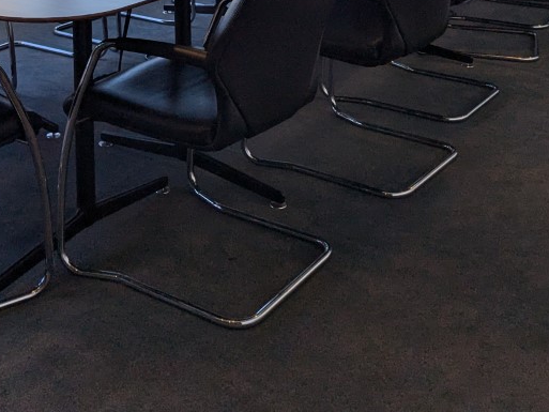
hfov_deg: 34.0
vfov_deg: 24.0
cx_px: 185
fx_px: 888
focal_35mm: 56
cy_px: -65
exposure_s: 1/370
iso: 35
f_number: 1.85
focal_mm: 6.81
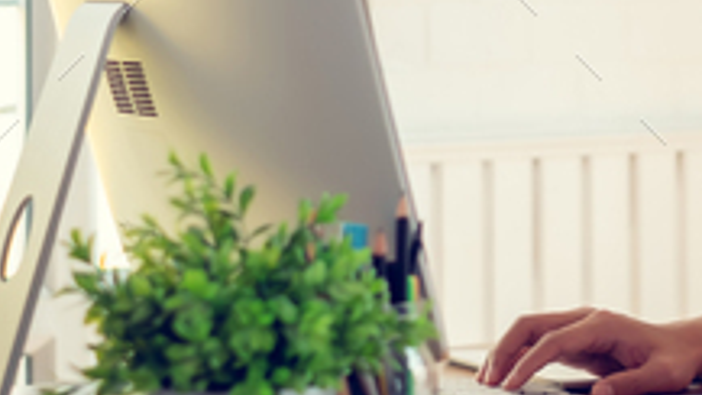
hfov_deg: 13.9
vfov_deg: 8.0
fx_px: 2810
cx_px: 799
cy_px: -44
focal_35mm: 151
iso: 250
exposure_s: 1/180
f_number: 2
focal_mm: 35
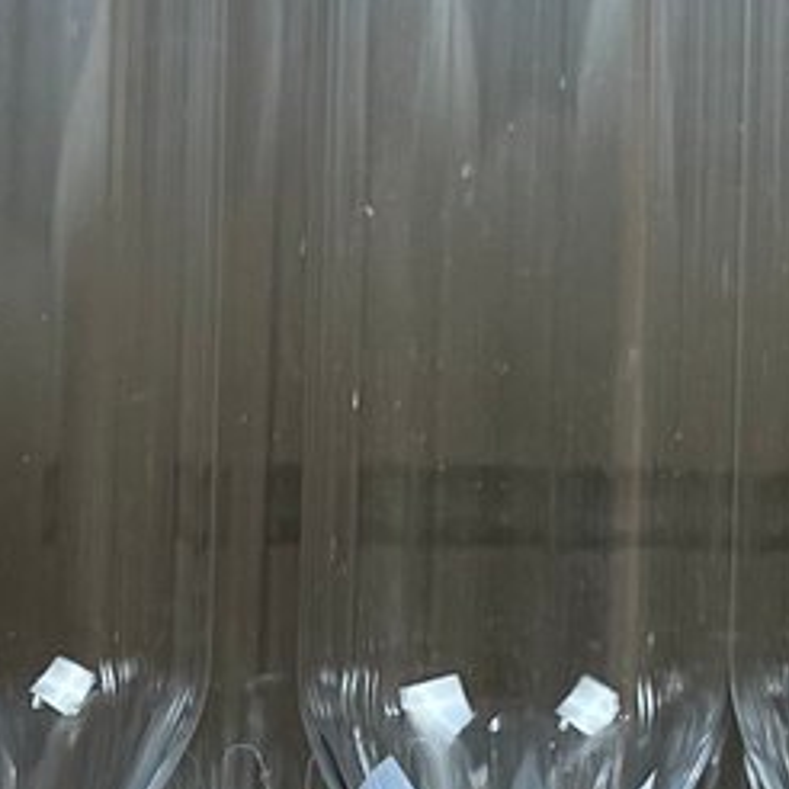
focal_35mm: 187
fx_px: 4822
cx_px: 651
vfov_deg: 9.3
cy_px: 581
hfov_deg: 9.3
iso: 50
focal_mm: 5.7
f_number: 1.5
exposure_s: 1/120
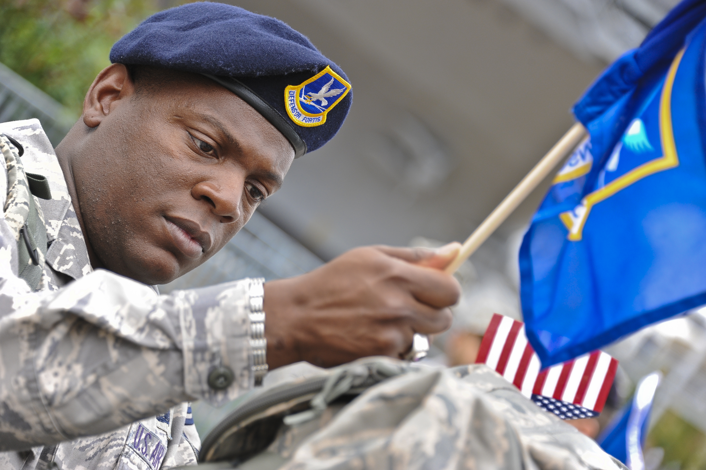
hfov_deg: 13.7
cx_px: 353
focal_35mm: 150
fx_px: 2940
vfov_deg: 9.1
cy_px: 235
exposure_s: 1/400
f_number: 5.6
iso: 800
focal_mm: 150
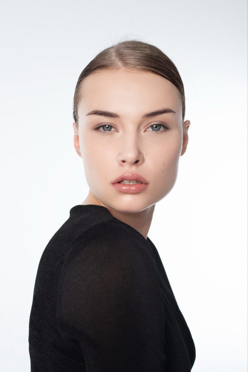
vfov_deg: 39.6
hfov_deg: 27.0
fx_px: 516
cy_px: 186
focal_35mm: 50
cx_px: 124
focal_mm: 50
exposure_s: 1/125
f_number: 7.1
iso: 200
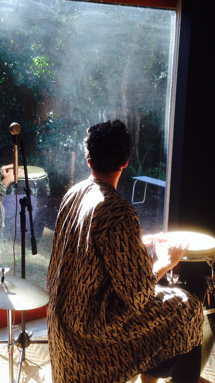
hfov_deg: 22.6
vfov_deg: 39.2
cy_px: 200
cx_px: 90
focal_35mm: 53
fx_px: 537
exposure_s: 1/60
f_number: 2.4
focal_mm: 4.12
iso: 50
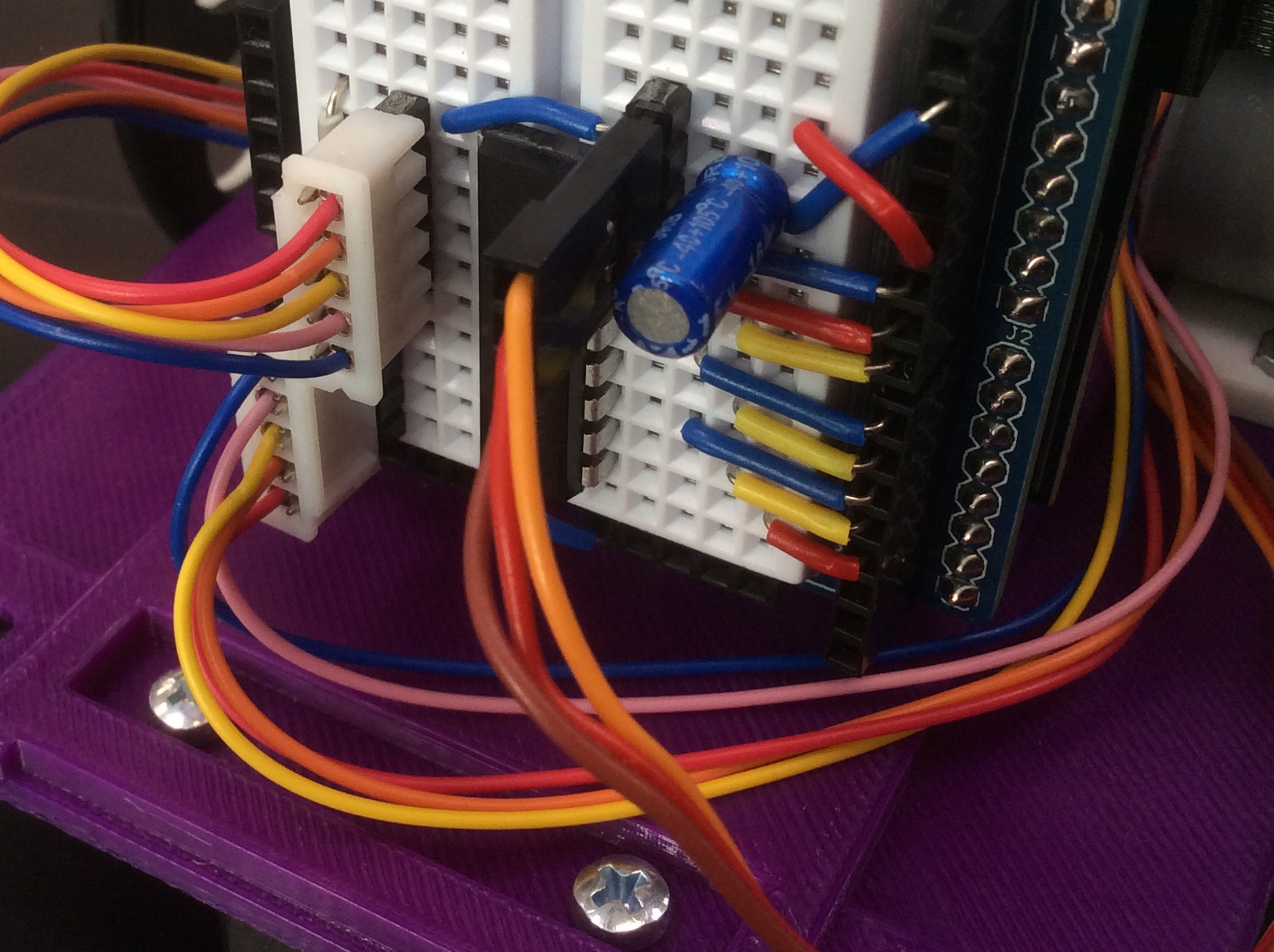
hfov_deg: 37.3
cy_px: 427
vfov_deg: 28.5
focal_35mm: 51
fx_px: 1875
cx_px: 482
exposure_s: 1/30
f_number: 2.4
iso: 40
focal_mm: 3.3
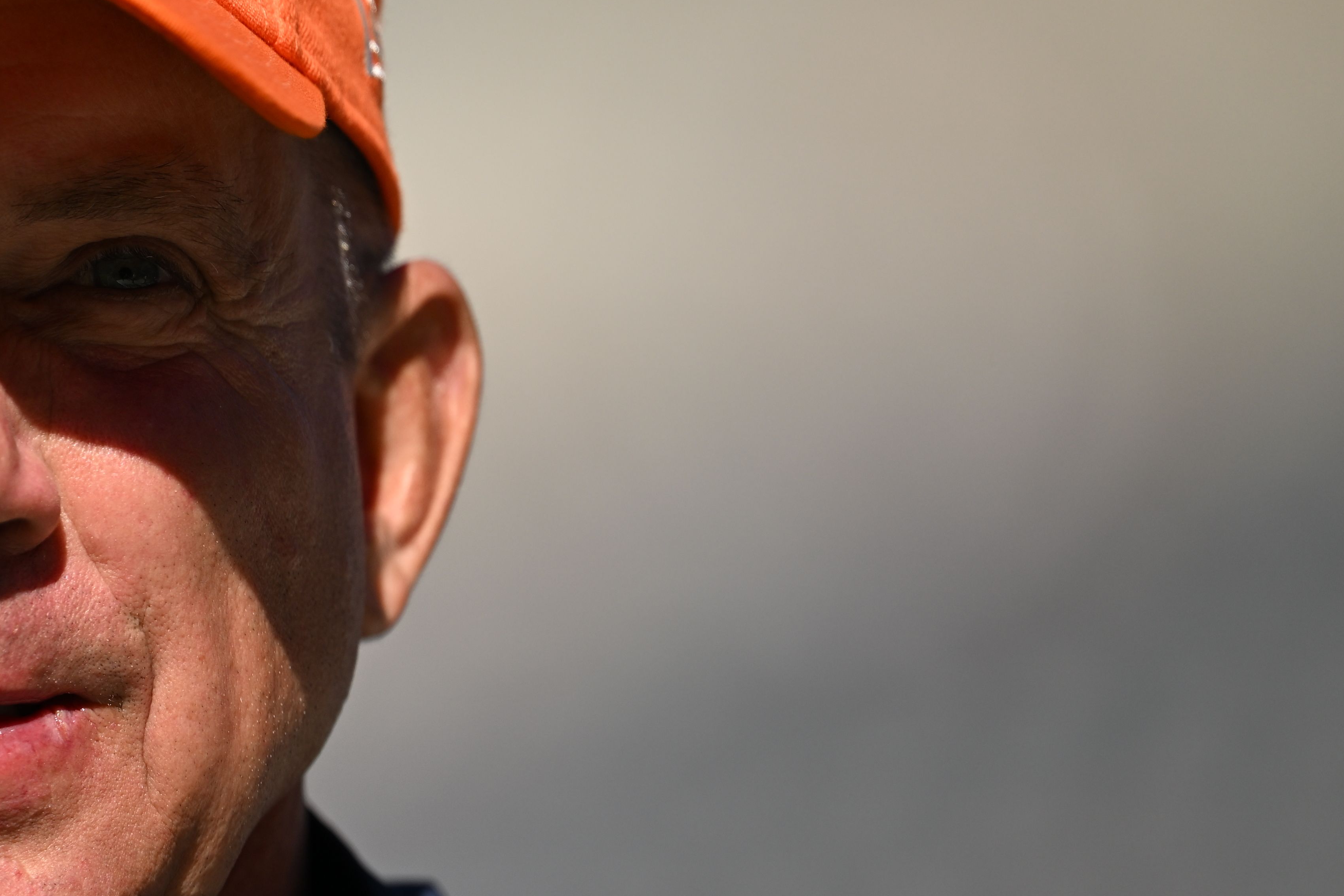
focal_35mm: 973
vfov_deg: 1.4
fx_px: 36324
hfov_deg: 2.1
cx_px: -203
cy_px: 599
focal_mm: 400
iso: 160
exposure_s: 1/4000
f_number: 2.8
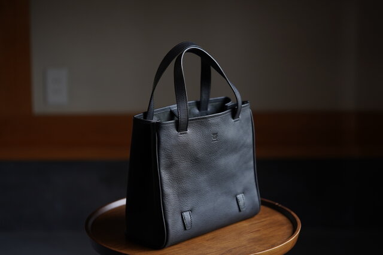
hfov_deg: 22.6
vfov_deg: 15.2
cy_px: 128
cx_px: 192
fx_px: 957
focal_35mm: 90
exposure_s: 1/100
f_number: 2.8
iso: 250
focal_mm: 90
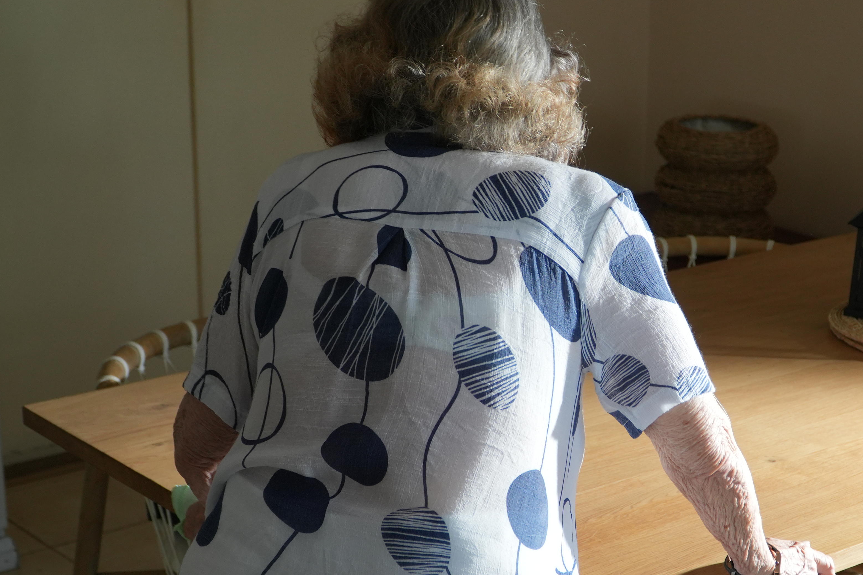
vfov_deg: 18.9
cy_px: 381
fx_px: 1726
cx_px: 651
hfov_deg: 27.7
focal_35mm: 72
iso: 400
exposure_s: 1/100
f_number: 4
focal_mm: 30
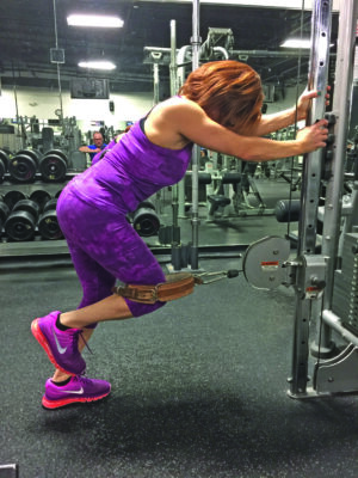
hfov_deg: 48.2
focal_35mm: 29
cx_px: 179
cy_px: 239
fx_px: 400
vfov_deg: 61.7
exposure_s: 1/15
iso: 100
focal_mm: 4.15
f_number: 2.2
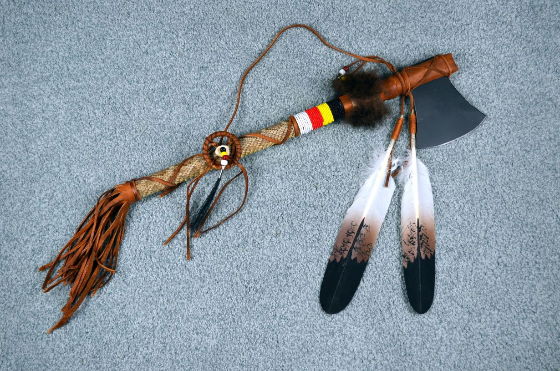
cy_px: 186
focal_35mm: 51
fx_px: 792
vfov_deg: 26.4
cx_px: 280
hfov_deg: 39.0
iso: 400
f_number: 5.6
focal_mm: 34
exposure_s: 1/125
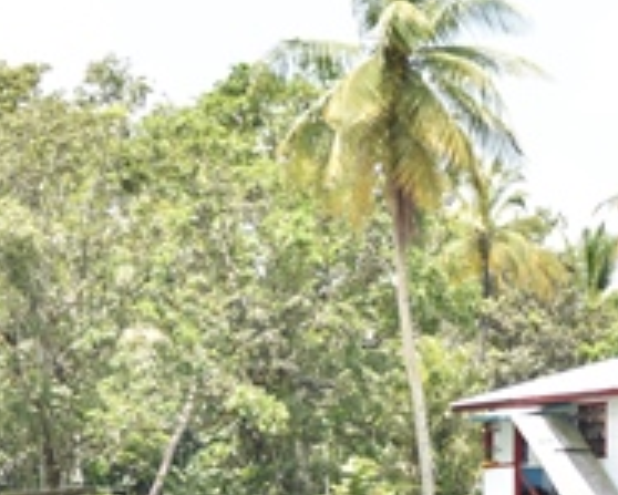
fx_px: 4429
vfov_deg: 6.3
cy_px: 679
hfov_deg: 8.0
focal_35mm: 242
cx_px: 223
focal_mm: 50
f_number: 2.8
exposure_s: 1/500
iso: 100
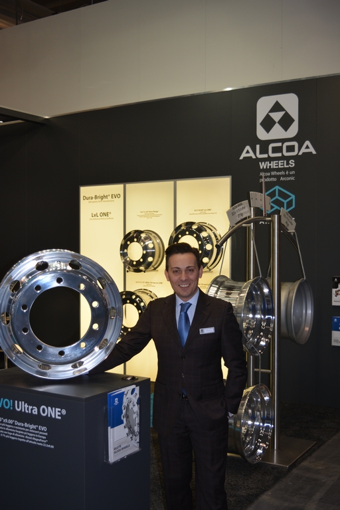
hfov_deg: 30.8
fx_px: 616
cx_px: 170
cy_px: 255
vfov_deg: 45.0
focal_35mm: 44
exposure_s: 1/200
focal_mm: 29
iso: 200
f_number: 4.2
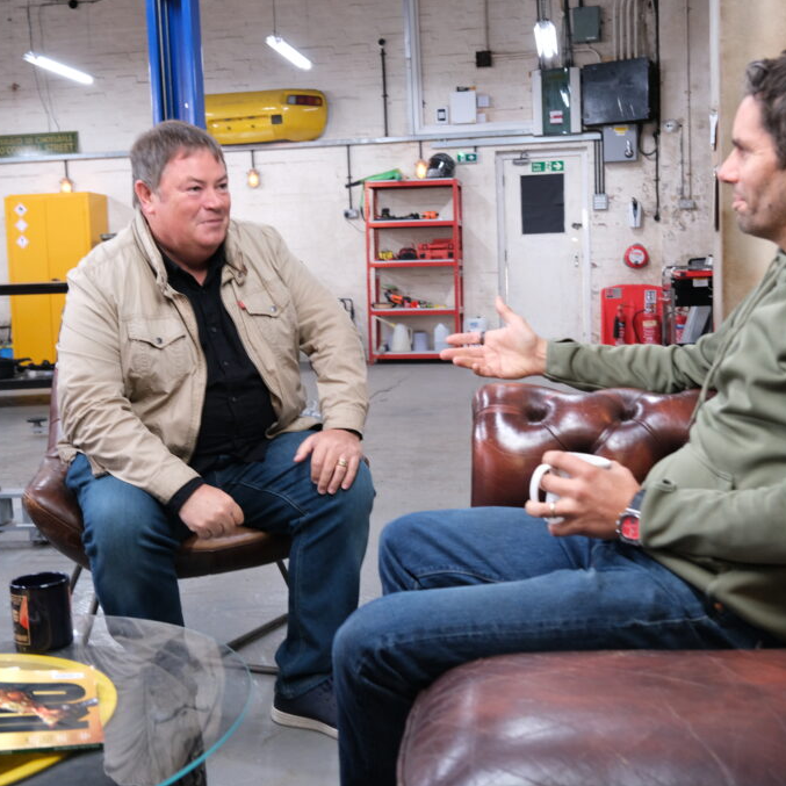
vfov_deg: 40.9
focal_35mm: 41
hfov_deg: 40.9
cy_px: 392
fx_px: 1053
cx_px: 427
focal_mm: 21.2
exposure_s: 1/30
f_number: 4
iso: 1250
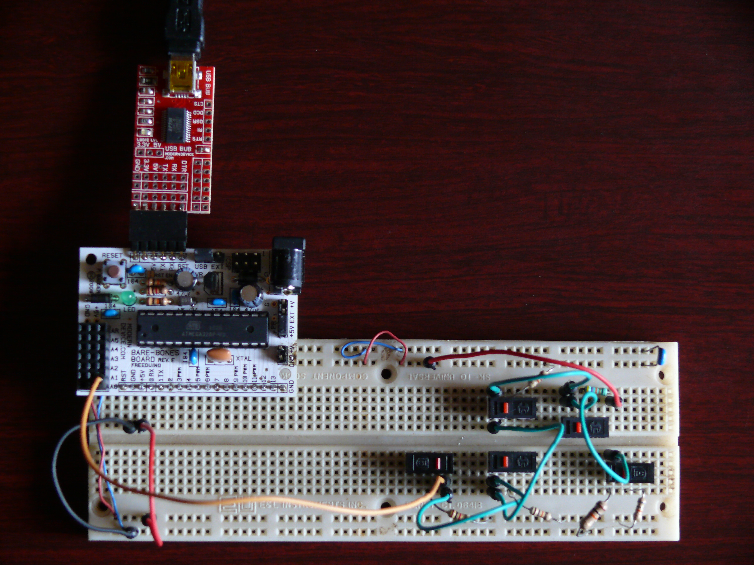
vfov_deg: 19.1
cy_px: 282
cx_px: 377
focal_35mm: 77
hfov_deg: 25.3
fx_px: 1677
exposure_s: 1/30
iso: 200
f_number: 3.2
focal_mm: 16.4
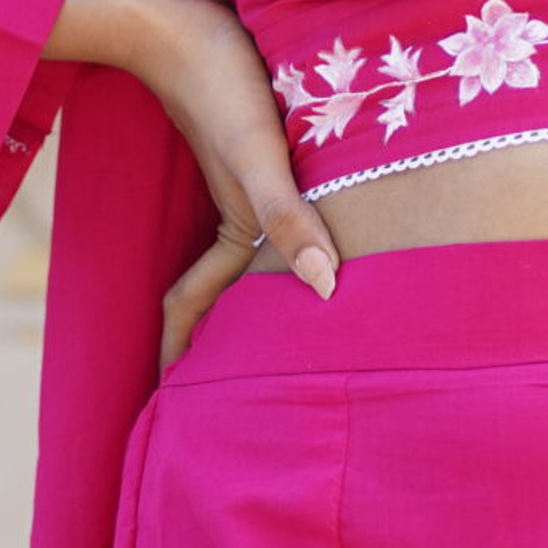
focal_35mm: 540
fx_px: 9672
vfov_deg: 3.2
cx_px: 514
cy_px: -53
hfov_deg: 3.2
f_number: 1.8
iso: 200
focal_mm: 85
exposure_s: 1/800
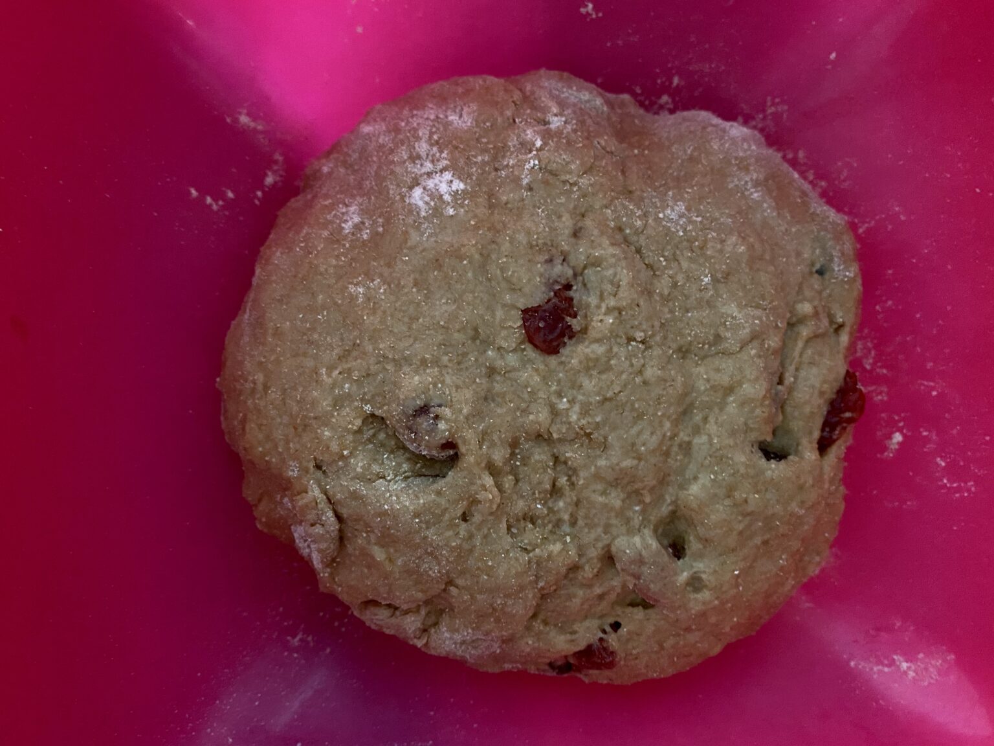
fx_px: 747
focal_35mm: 26
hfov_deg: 67.3
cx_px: 497
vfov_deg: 53.1
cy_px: 373
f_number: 1.8
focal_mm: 4.25
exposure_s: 1/25
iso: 800
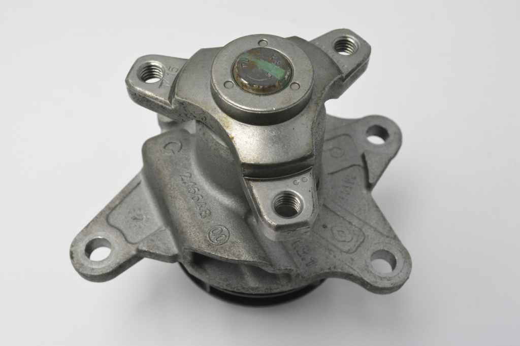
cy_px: 173
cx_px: 260
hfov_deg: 41.1
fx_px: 693
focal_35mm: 48
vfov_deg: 28.1
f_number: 10
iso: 6400
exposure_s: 1/400
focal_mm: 32
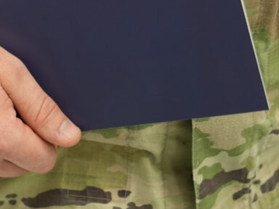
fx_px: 1024
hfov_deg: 15.1
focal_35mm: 127
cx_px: -35
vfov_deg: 11.5
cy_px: -3
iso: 800
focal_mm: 44
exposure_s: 1/80
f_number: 2.8
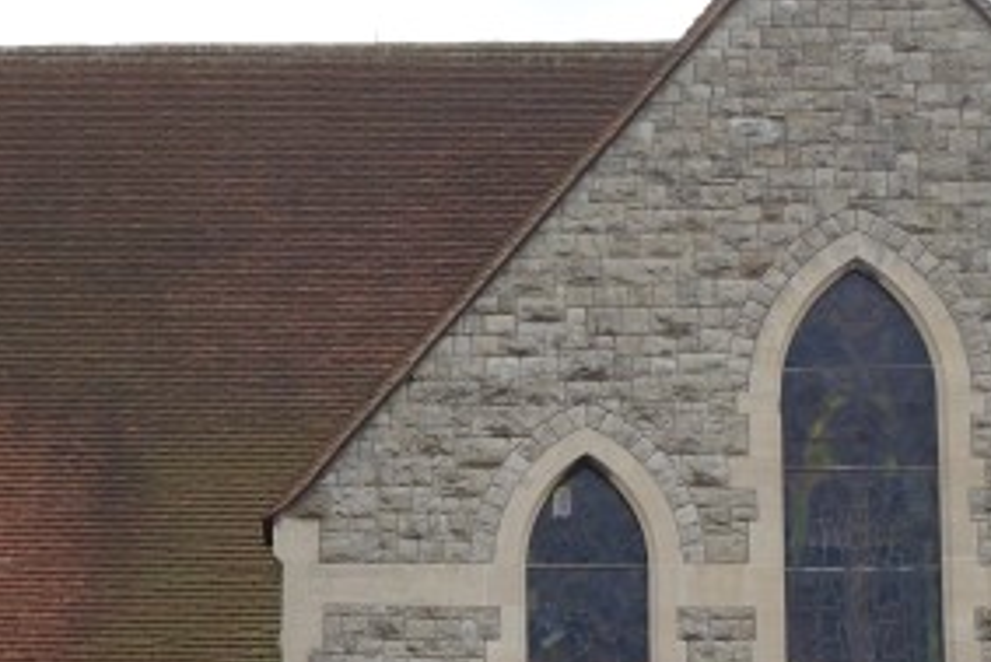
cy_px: 706
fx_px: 3305
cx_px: 154
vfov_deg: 11.3
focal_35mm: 120
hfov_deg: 16.9
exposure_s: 1/400
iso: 125
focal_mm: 12.3
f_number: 4
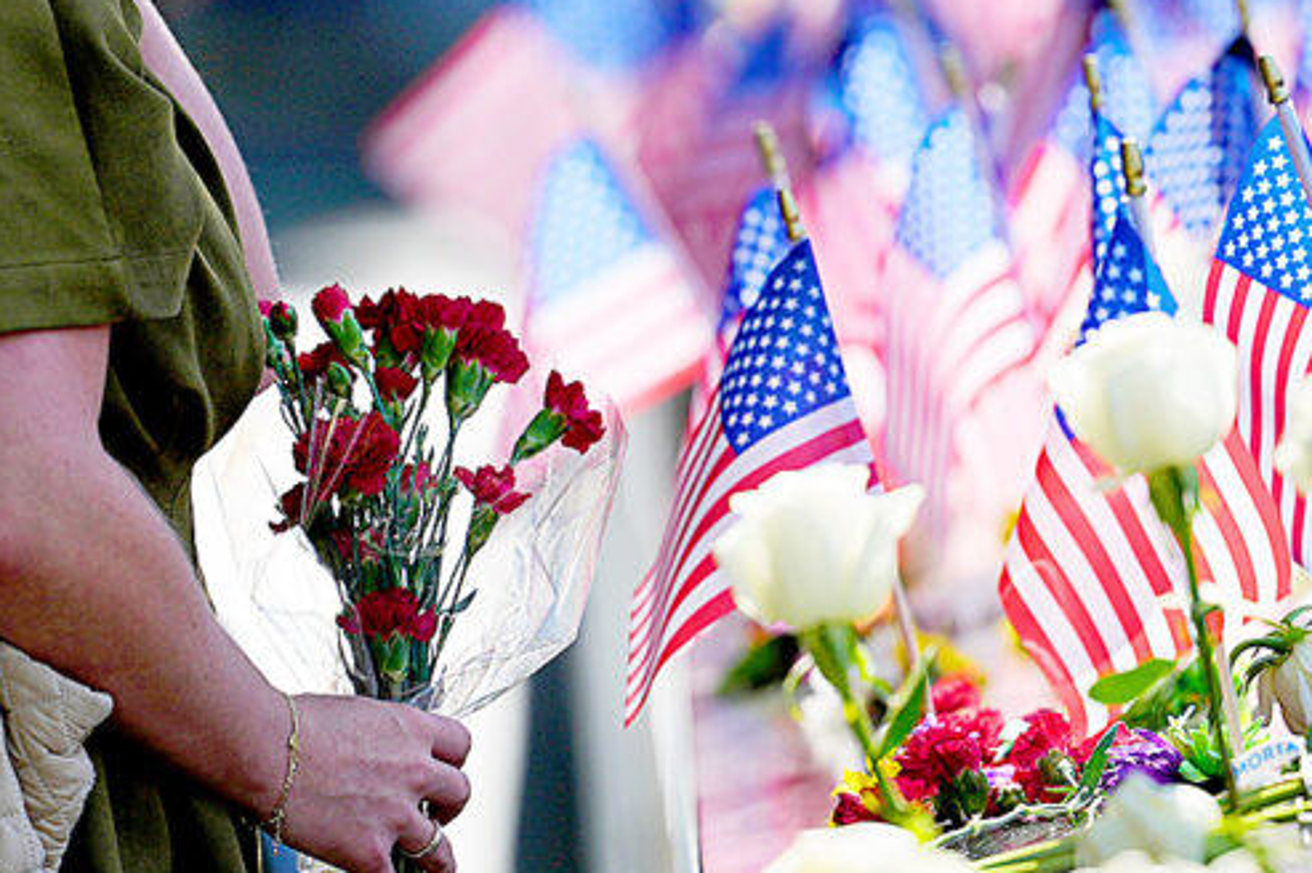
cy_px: 494
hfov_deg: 3.1
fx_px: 24401
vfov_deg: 2.0
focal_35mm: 670
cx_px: 585
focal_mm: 300
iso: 200
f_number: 2.8
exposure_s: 1/1250
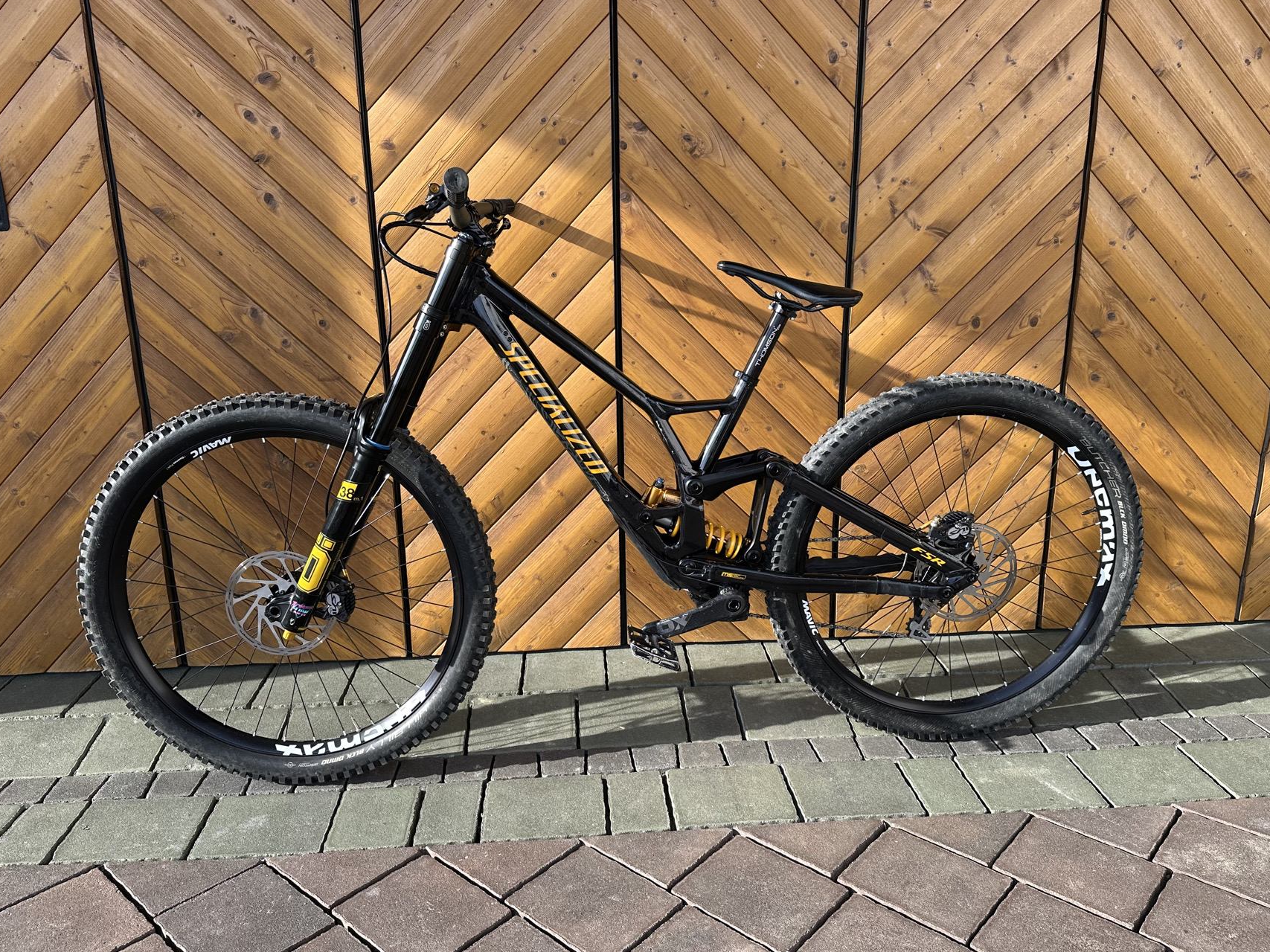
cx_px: 639
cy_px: 476
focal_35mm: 27
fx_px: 991
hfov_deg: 65.3
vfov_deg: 51.3
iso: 80
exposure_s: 1/767
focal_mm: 6.86
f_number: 1.78
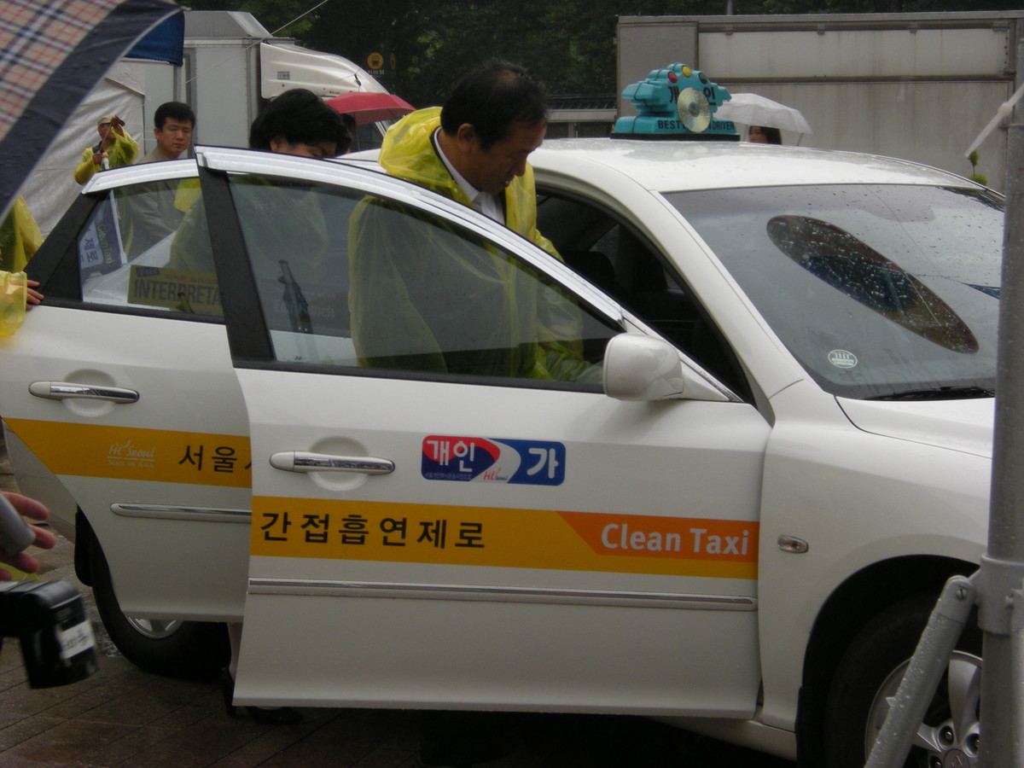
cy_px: 384
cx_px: 512
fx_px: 2574
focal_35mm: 87
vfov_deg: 17.0
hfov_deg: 22.5
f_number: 5.1
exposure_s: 1/125
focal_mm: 14.6
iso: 106
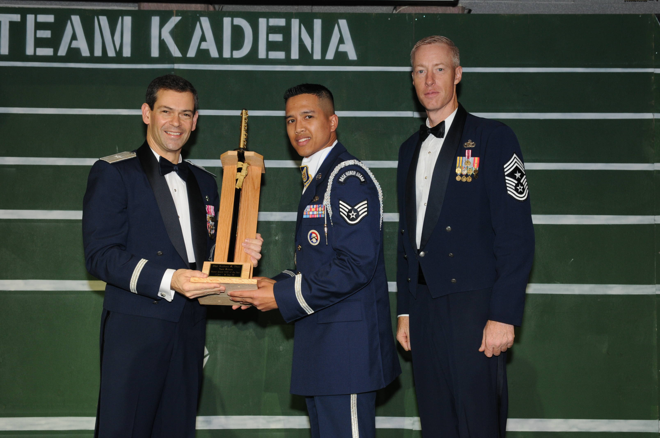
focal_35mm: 45
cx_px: 330
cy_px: 219
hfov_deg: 43.7
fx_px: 824
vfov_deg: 29.8
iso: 400
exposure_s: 1/60
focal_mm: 30
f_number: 5.6
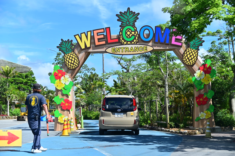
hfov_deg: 32.4
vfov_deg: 21.9
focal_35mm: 62
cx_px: 118
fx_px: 405
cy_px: 78
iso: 100
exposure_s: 1/640
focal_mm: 62
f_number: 4
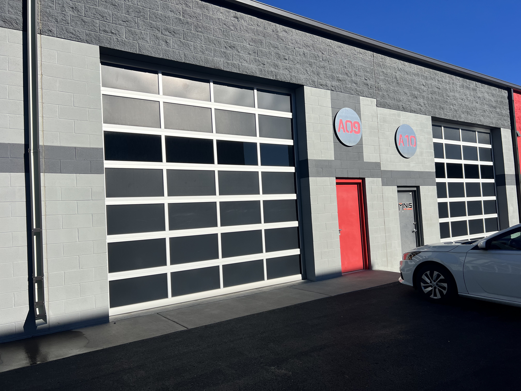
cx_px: 260
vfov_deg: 53.1
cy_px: 196
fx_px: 391
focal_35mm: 26
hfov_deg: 67.3
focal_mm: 5.7
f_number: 1.5
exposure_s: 1/8696
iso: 50
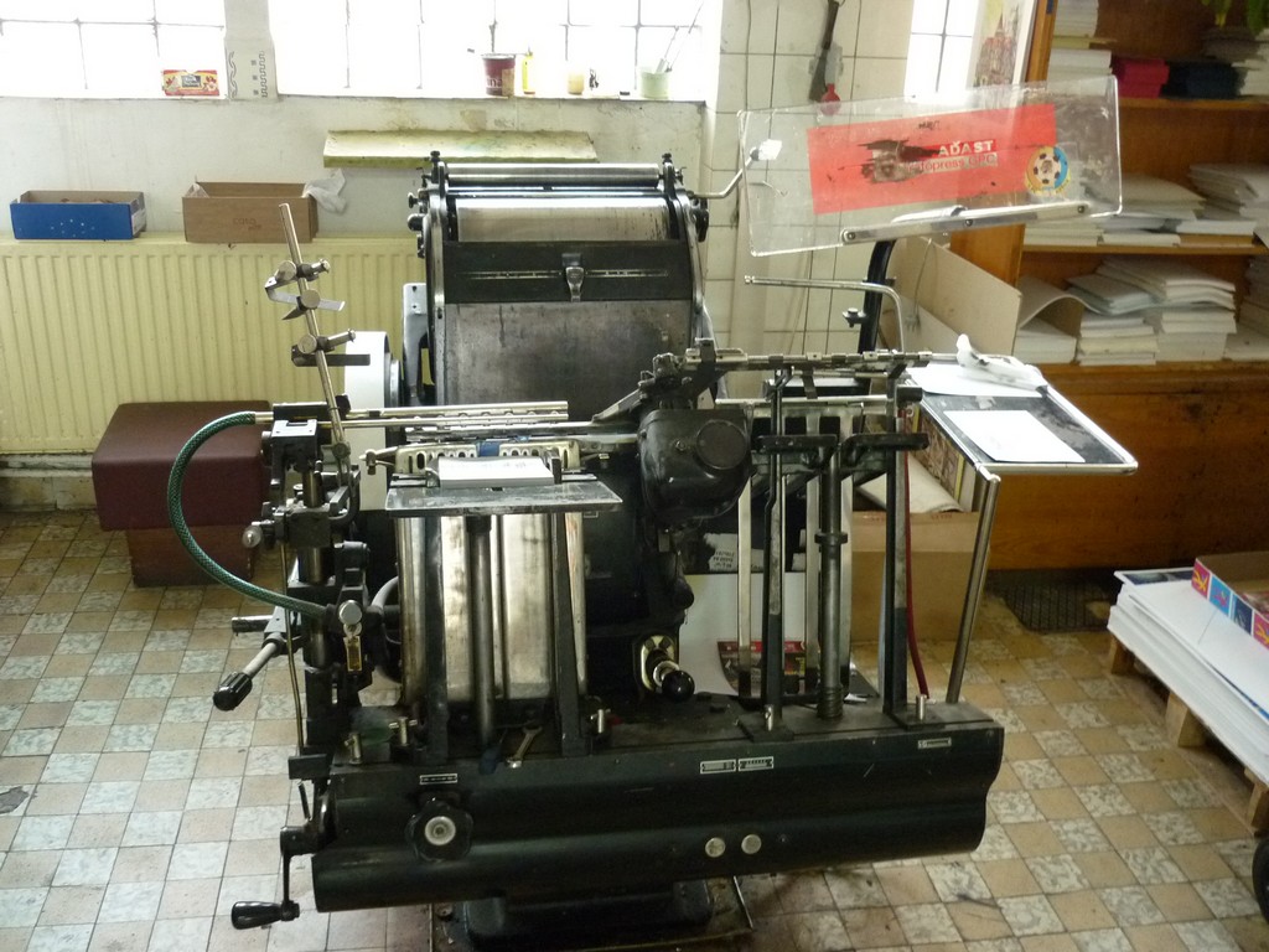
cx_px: 634
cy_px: 476
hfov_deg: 55.4
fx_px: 1210
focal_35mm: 33
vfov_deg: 42.9
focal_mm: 5.5
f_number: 2.8
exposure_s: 1/13
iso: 400
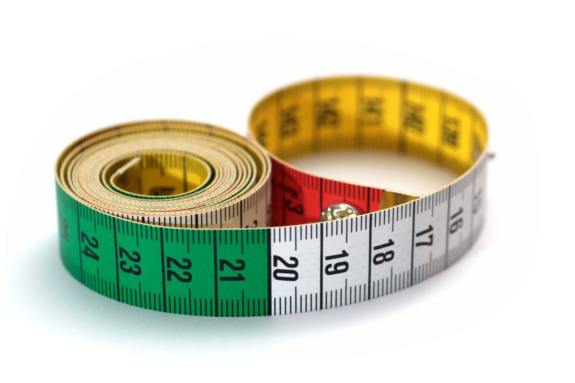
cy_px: 192
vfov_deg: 13.0
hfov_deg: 19.5
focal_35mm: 105
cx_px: 288
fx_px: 1676
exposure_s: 1/200
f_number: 5.6
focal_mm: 70
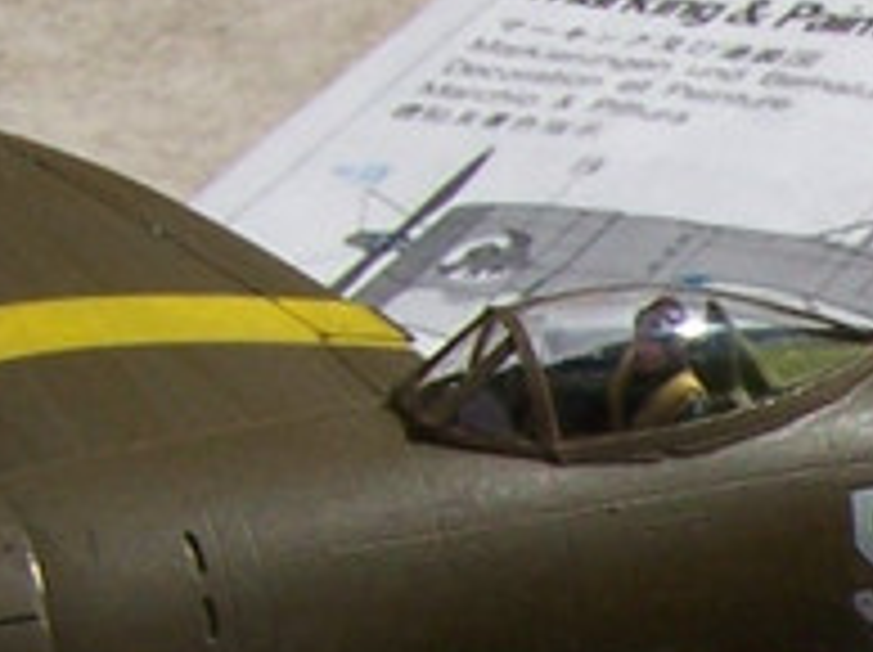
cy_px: 1034
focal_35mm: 209
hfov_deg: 8.9
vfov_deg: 7.0
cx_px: 1780
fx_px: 5264
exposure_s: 1/1500
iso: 80
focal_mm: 6.3
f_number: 5.6
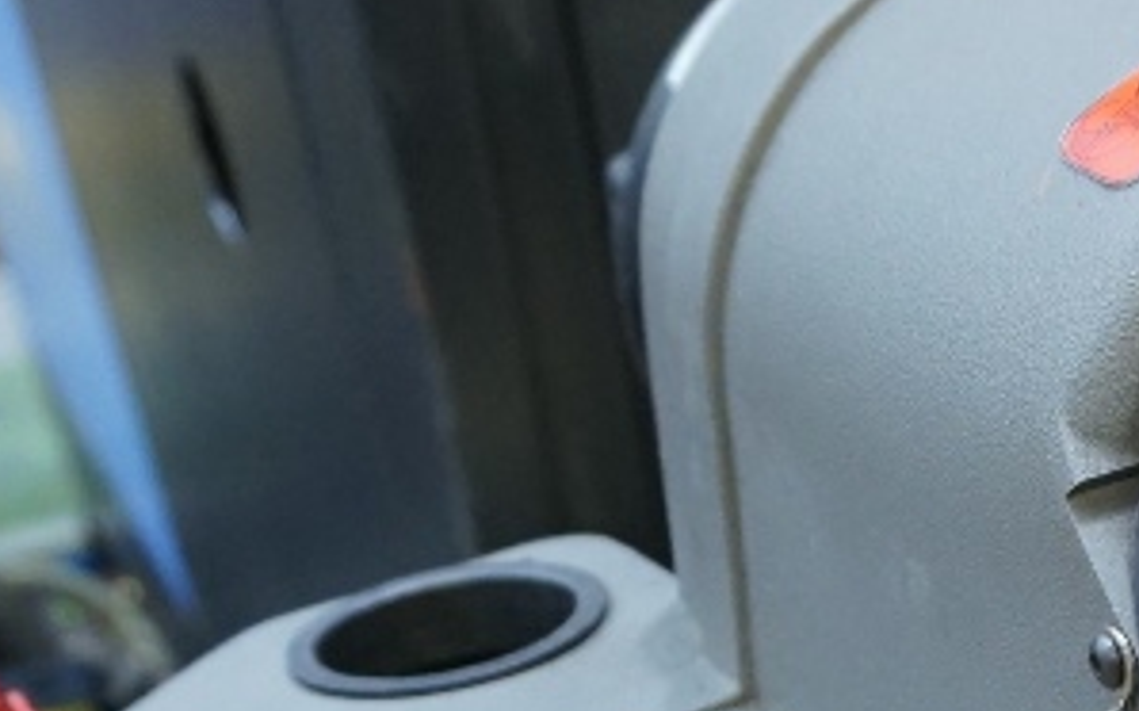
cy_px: 1088
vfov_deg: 14.4
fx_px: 2606
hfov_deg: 24.1
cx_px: 986
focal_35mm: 84
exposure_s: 1/60
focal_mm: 16
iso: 1600
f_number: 3.5
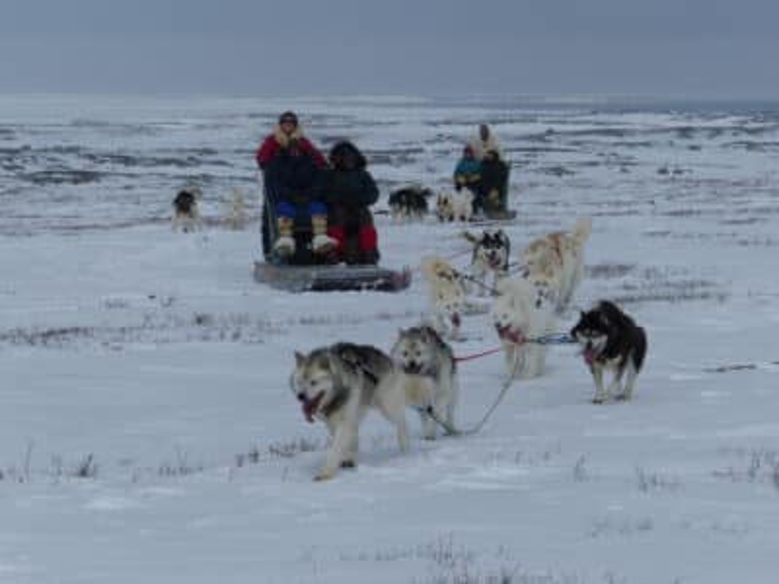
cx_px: 390
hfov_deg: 10.9
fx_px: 4073
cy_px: 292
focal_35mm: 181
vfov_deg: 8.2
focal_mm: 32.5
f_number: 8
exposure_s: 1/1600
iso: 100
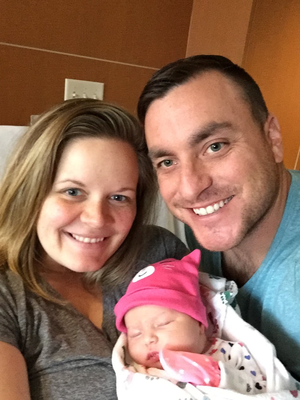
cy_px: 200
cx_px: 150
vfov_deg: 58.4
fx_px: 358
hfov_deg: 45.4
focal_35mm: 31
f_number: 2.2
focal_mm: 2.65
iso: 500
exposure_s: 1/15
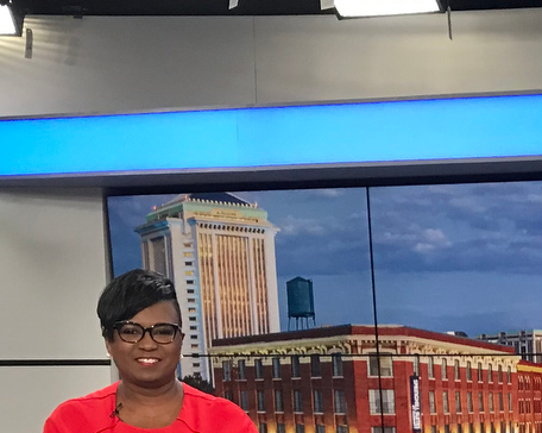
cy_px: 582
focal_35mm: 96
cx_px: 563
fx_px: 1539
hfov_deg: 19.3
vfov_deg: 15.2
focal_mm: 3.99
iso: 40
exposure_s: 1/29
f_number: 1.8
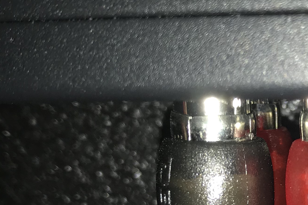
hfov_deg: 21.7
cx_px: 338
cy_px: 226
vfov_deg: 15.0
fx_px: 762
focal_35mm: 89
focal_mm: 3.99
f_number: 1.8
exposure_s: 1/197
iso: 20
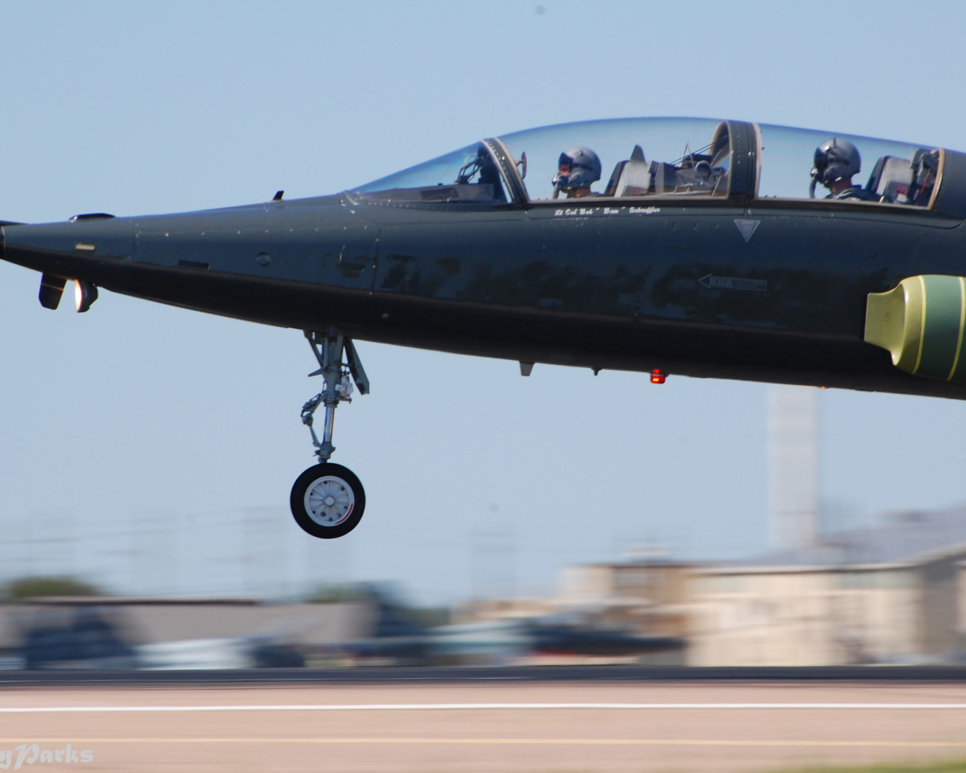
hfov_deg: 3.8
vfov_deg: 3.0
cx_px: 471
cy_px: 386
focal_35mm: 509
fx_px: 14554
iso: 200
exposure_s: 1/250
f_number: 13
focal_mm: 300
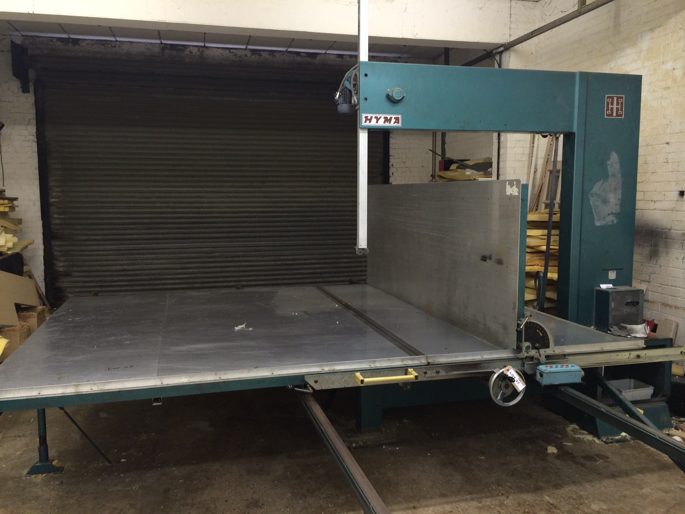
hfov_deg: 60.0
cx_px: 342
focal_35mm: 30
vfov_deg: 46.8
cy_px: 257
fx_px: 594
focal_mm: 4.12
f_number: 2.2
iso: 80
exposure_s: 1/33
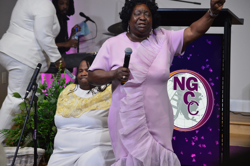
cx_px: 125
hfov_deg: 16.1
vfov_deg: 10.7
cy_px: 83
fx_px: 885
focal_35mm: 128
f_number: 4.2
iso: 800
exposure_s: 1/100
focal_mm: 85
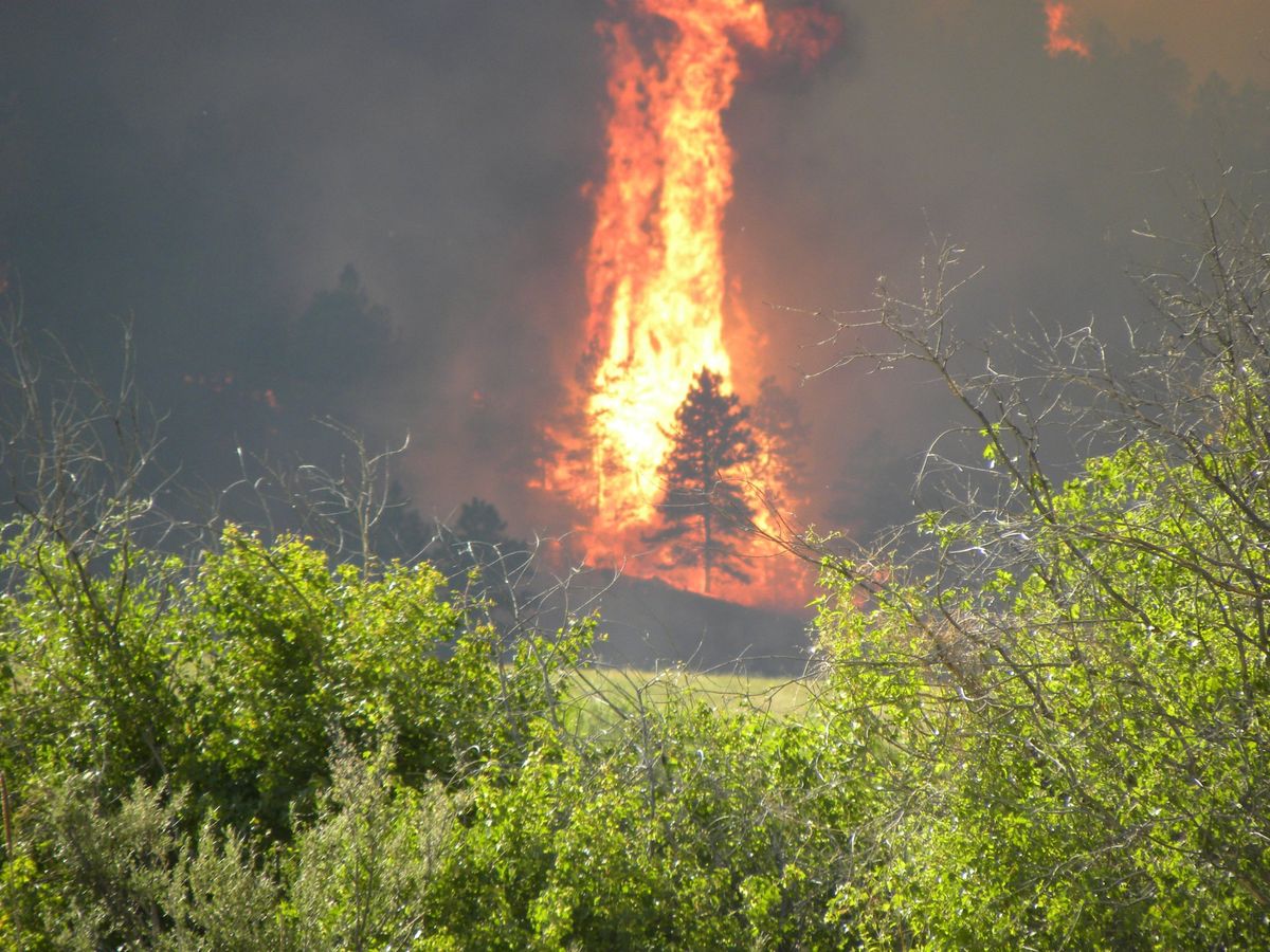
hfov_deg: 3.2
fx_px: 22893
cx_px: 635
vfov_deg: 2.4
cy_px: 476
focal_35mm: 624
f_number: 5
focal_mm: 110.4
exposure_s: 1/198
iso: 92
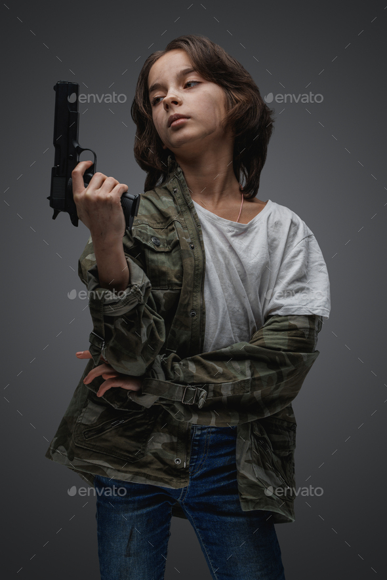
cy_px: 290
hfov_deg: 18.2
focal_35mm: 75
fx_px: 1209
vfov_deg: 27.0
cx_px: 194
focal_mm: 75
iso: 160
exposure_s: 1/160
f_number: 6.3
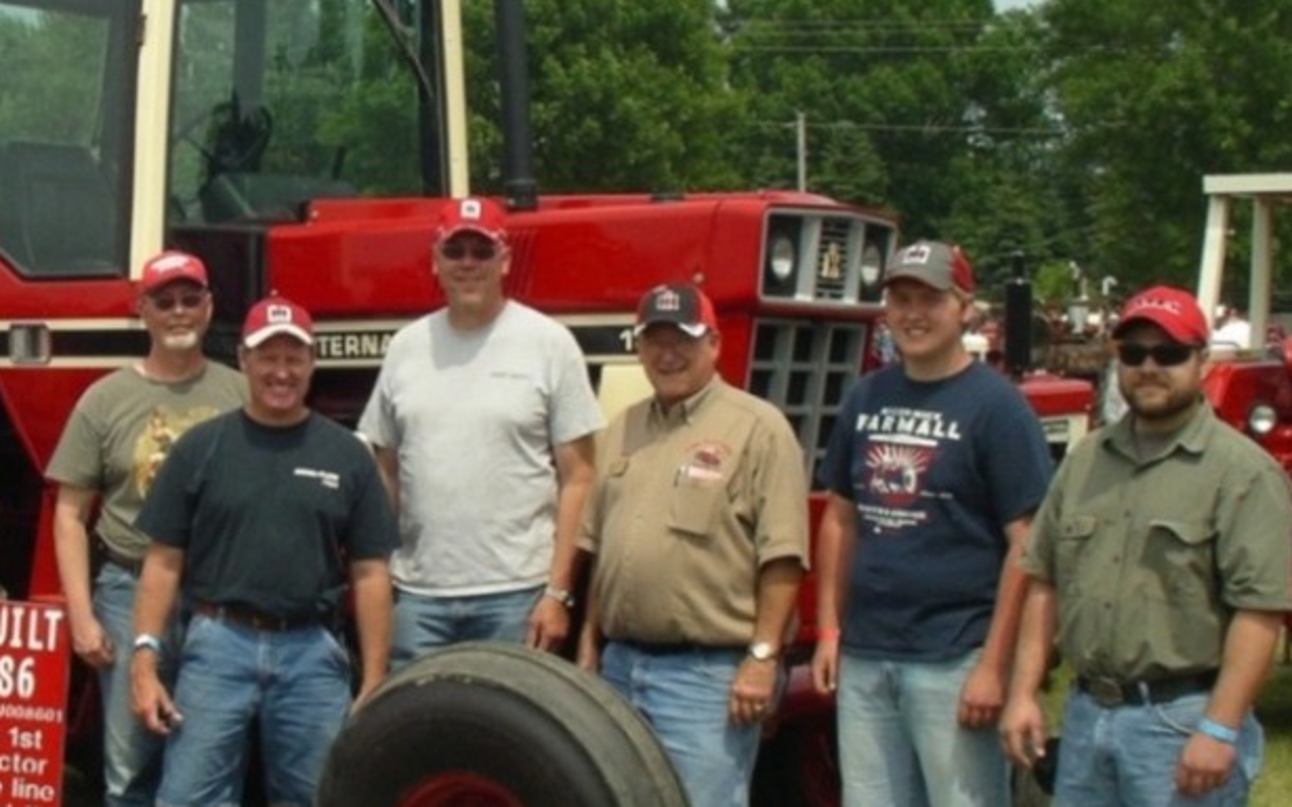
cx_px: 314
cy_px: 392
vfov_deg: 17.1
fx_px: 2675
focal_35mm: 76
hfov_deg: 26.8
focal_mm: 5.7
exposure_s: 1/160
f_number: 6.9
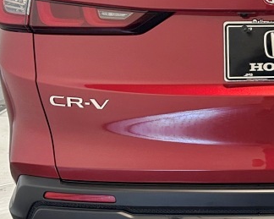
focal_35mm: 74
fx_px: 600
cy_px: 74
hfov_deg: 24.2
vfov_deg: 20.6
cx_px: 292
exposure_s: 1/60
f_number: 1.78
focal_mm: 6.86
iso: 400
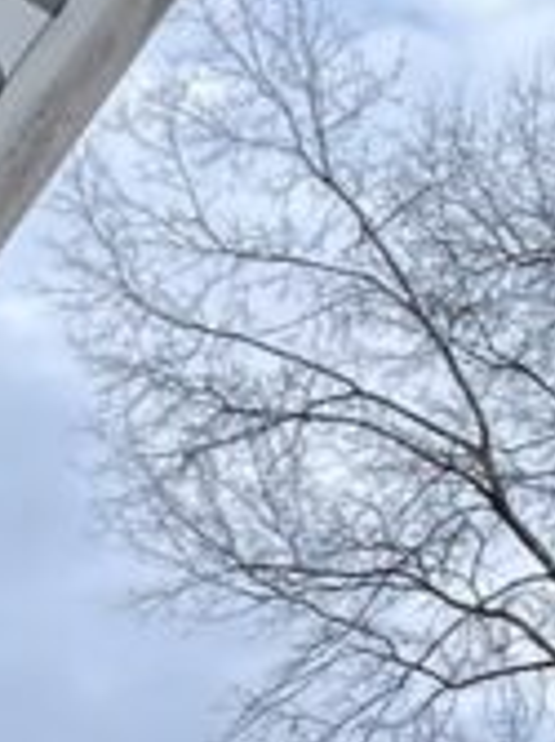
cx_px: -218
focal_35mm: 204
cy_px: 1588
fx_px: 4367
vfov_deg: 9.0
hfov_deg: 7.2
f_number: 1.6
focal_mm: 4.2
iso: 32
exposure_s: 1/855
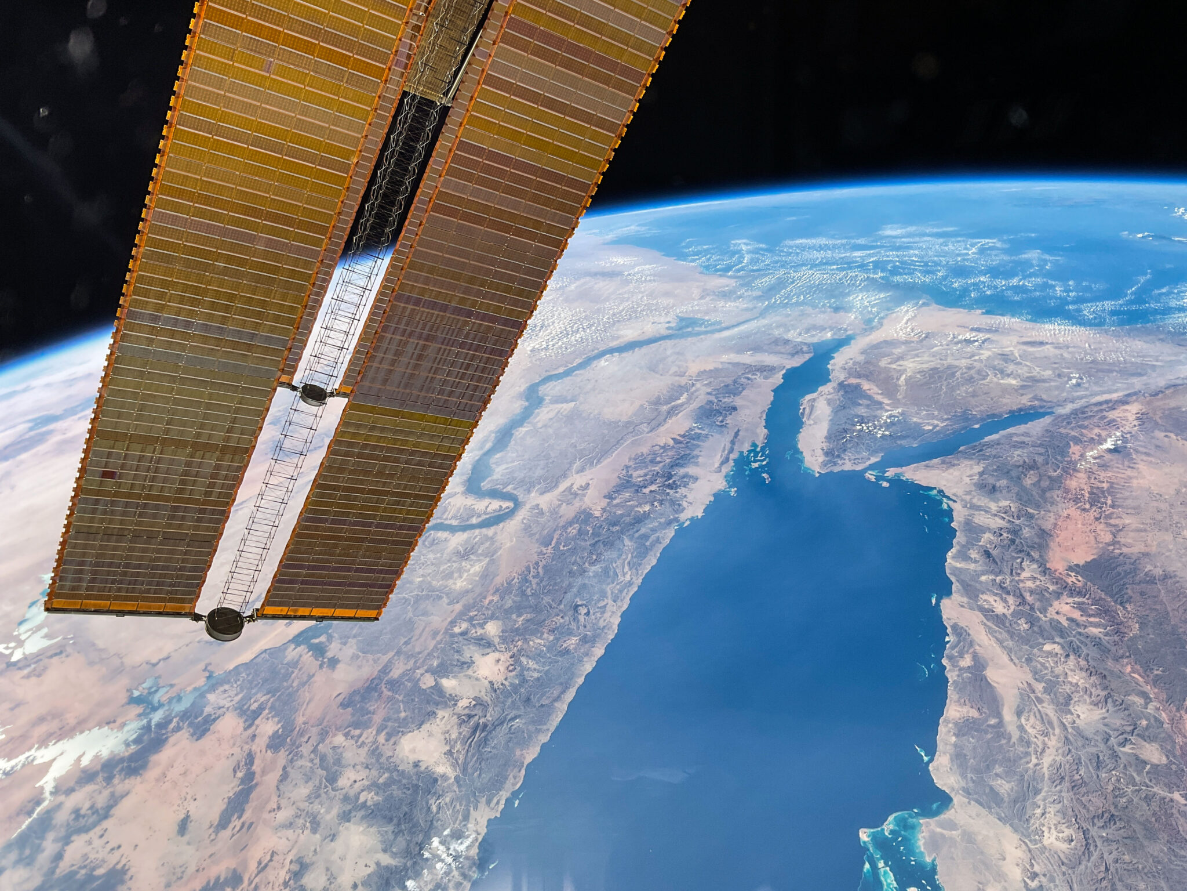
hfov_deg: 61.7
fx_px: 994
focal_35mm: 29
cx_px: 594
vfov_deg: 48.2
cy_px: 446
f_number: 1.8
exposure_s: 1/2000
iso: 20
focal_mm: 3
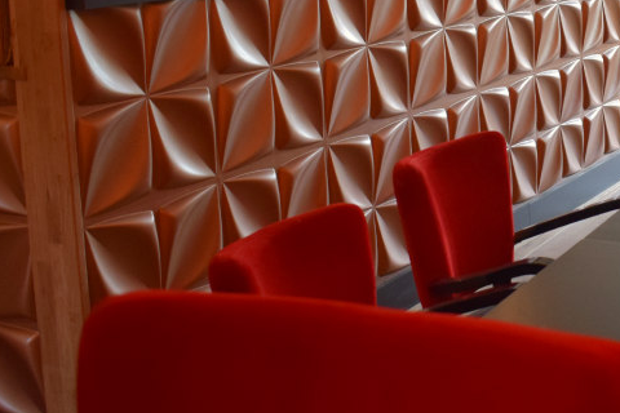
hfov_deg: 25.3
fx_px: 1292
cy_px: 142
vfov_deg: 18.1
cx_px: 657
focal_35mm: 75
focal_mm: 20
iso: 800
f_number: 3.8
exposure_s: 1/60
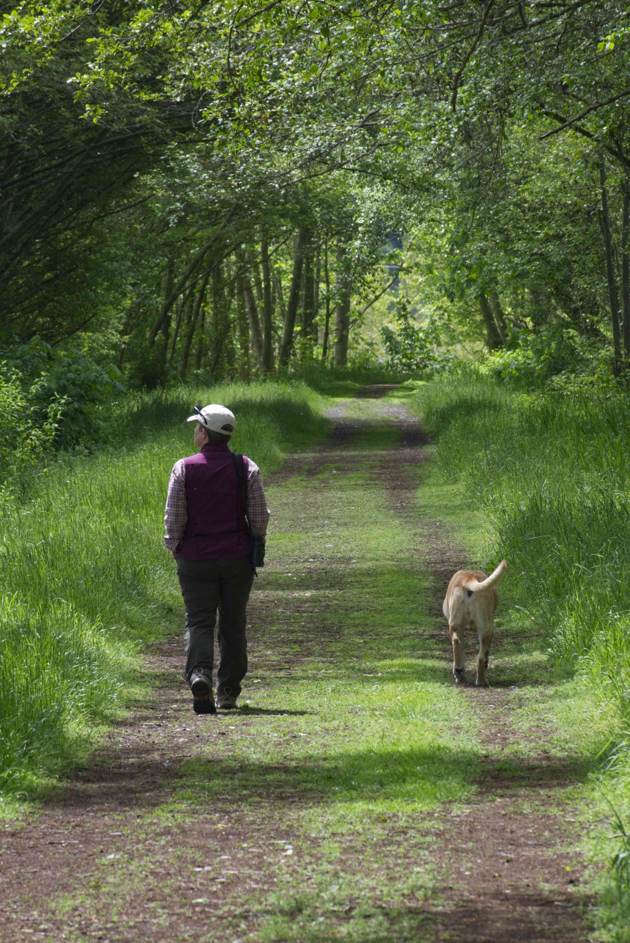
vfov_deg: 7.1
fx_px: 7575
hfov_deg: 4.8
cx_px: 315
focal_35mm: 289
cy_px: 472
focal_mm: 192.9
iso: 2000
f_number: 13
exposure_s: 1/500
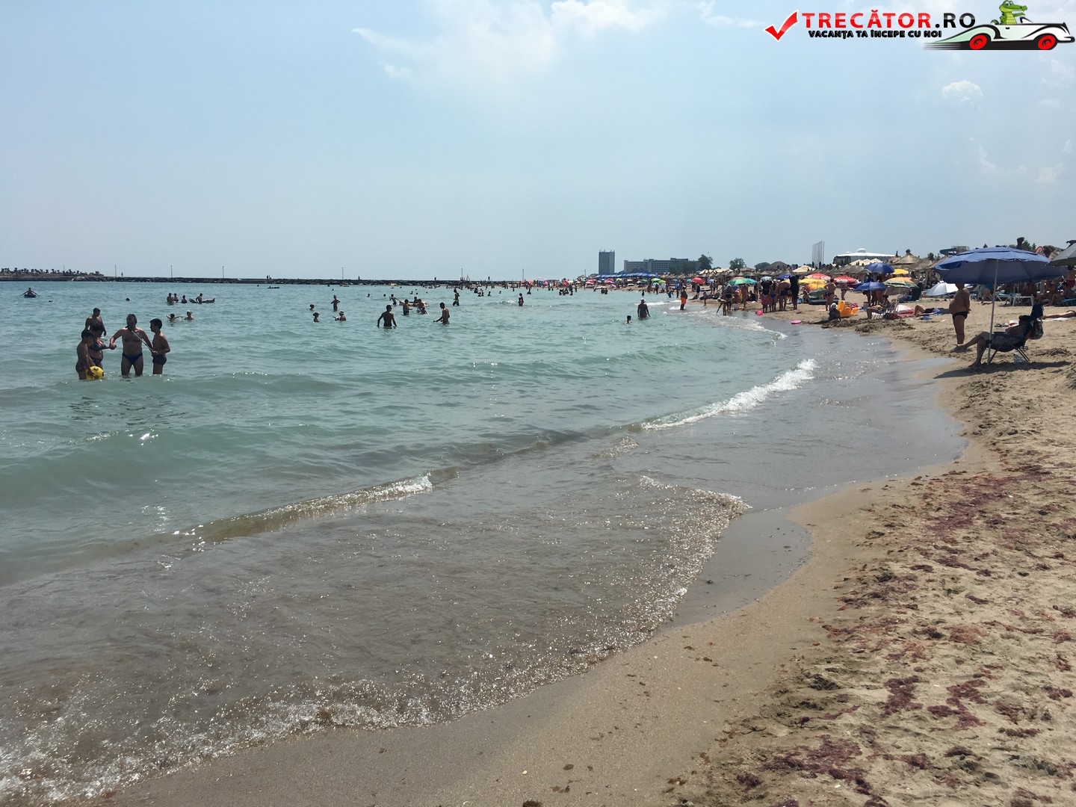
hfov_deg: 61.7
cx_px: 538
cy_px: 404
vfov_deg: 48.2
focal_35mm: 29
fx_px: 901
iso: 25
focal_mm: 4.15
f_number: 2.2
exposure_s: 1/4049
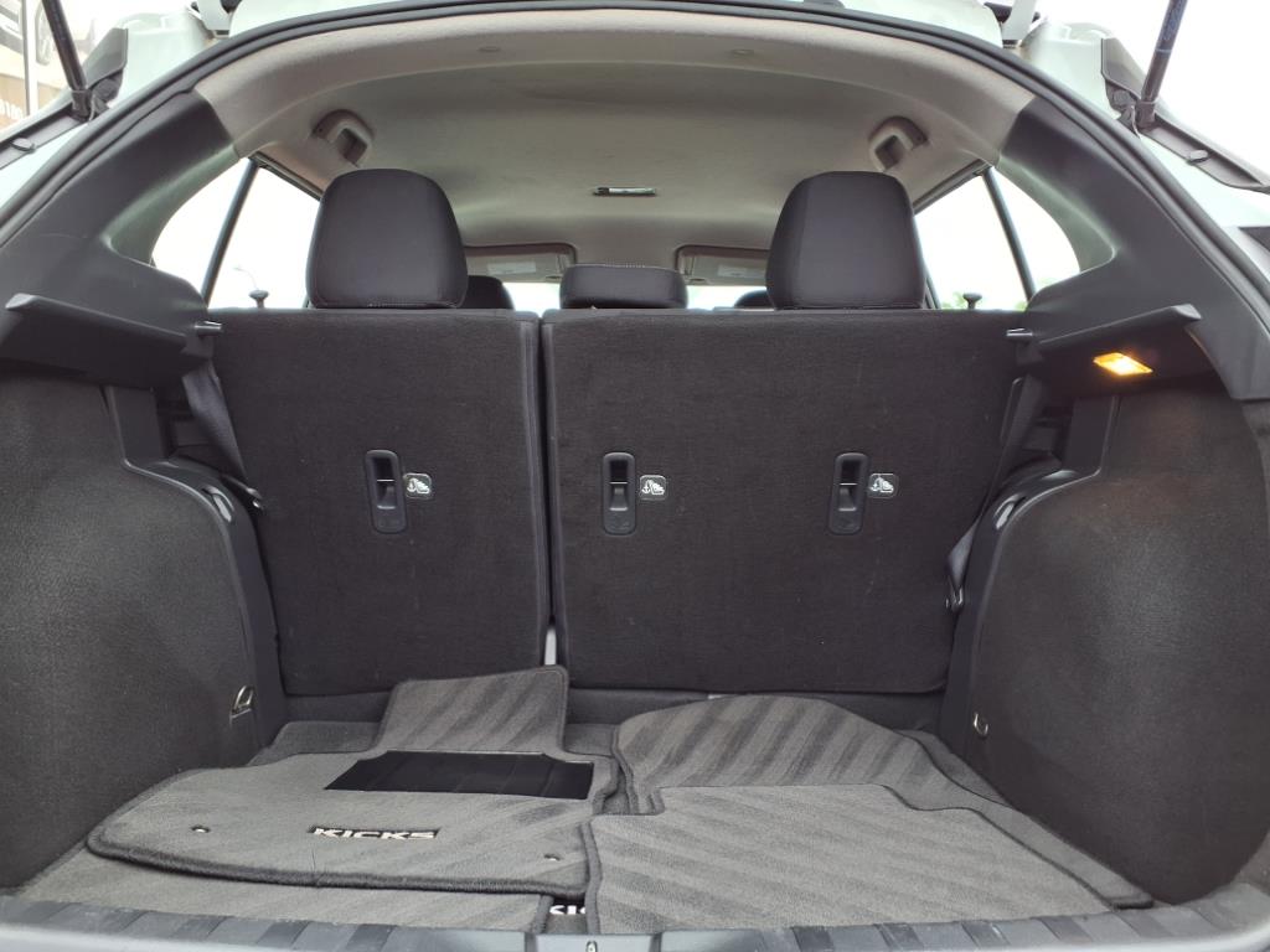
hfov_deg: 65.3
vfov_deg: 51.4
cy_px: 476
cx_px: 635
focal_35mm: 27
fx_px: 991
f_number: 1.9
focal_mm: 3.58
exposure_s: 1/60.2
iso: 40
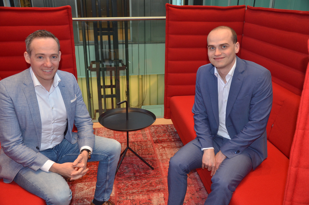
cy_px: 102
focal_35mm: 36
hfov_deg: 53.2
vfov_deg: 36.7
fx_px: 308
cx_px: 154
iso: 800
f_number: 3.8
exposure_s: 1/60
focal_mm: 24
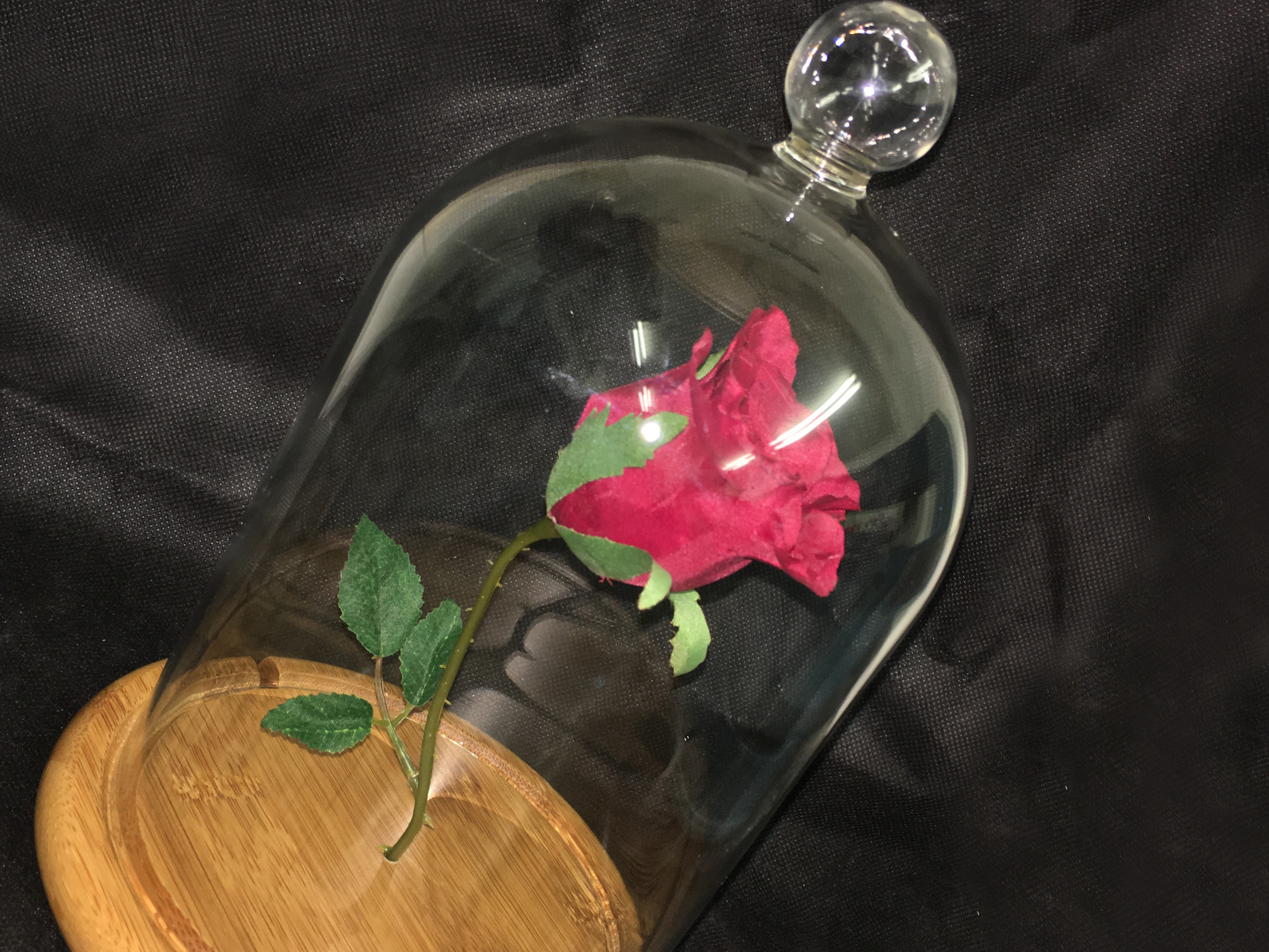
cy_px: 554
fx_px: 1503
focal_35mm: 41
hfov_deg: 45.8
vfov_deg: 35.1
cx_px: 622
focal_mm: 4.15
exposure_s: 1/33
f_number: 2.2
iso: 40
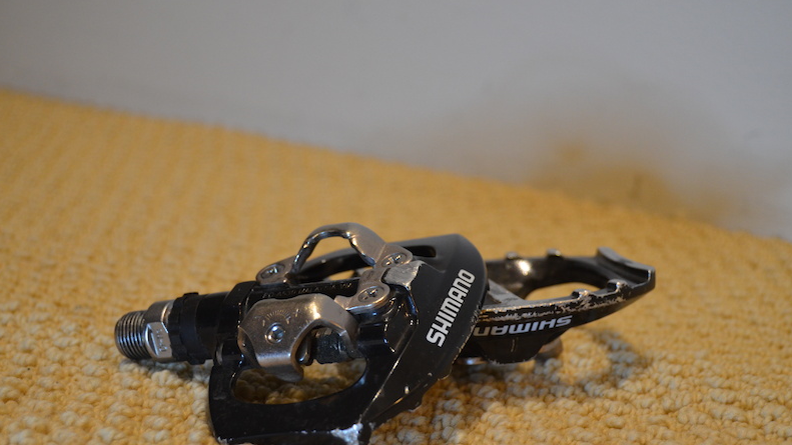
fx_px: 1533
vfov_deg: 16.5
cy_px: 254
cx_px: 395
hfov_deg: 29.0
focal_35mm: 73
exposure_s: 1/30
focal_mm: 46
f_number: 5.3
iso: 1100
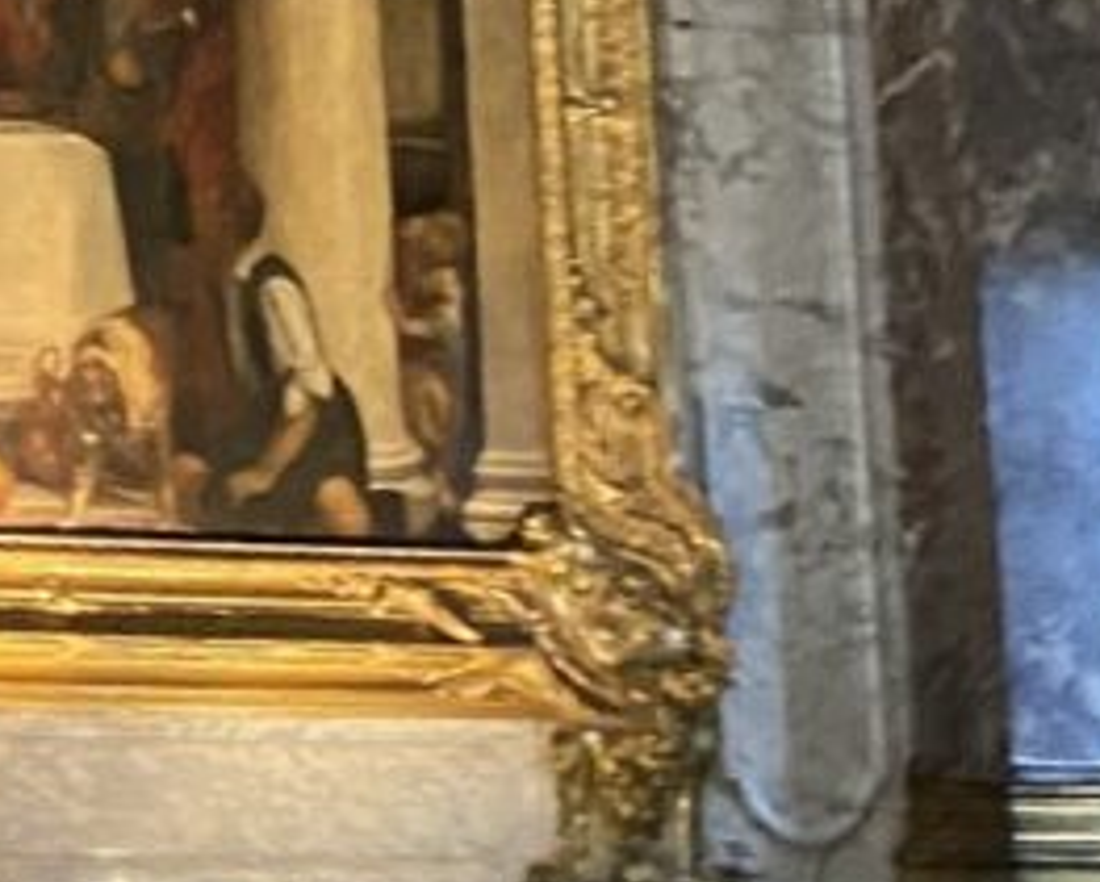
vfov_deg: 10.3
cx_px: -1518
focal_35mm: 148
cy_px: -96
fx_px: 4824
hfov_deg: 11.0
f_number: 1.8
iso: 640
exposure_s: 1/33
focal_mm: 4.25
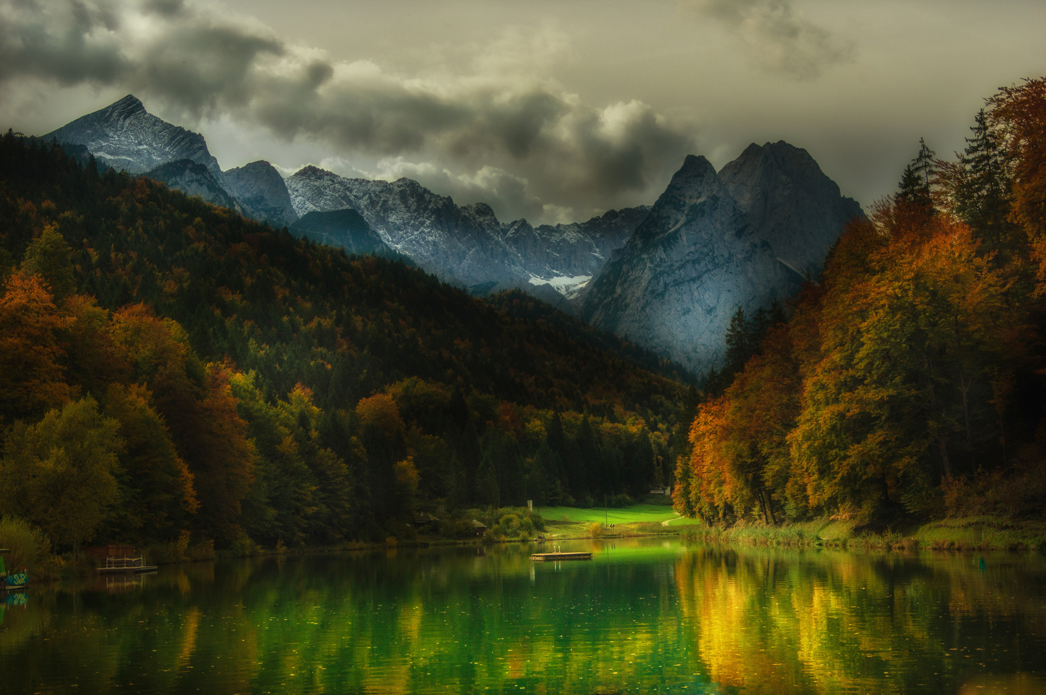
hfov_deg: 42.8
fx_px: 1335
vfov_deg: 29.2
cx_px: 523
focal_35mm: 46
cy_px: 348
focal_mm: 31
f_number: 10
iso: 160
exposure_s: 1/800
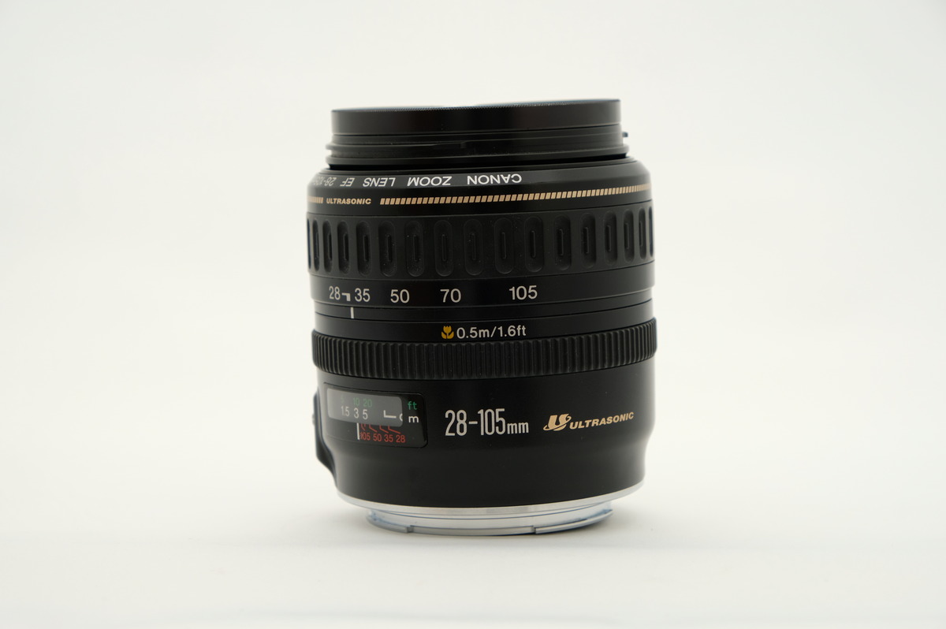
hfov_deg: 24.5
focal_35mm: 83
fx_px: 2179
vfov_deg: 16.4
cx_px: 473
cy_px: 314
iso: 200
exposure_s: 1/125
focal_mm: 55
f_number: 8
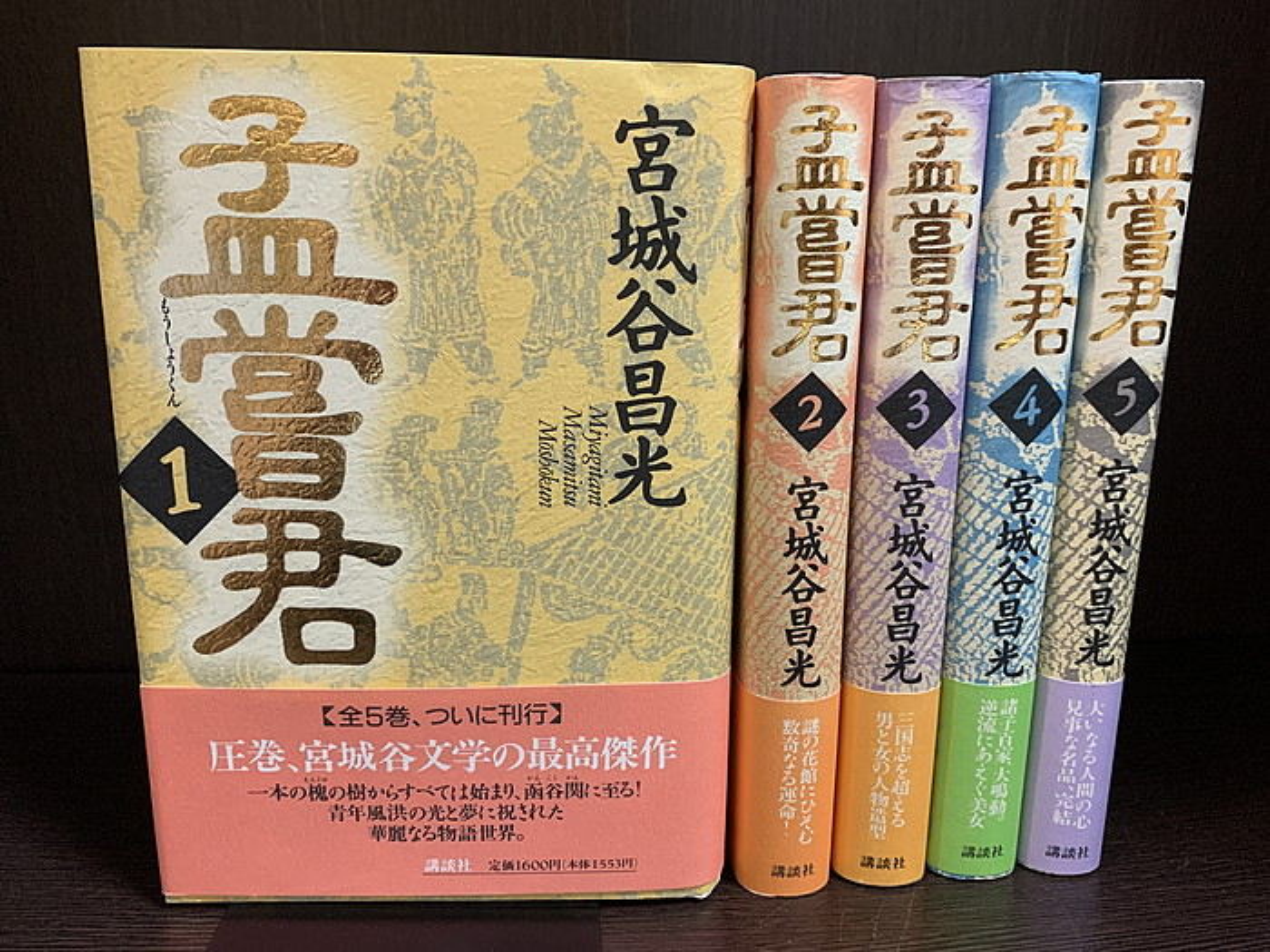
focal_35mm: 26
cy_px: 476
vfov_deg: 53.1
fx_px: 954
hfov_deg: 67.3
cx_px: 635
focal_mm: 4.25
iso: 320
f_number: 1.8
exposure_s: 1/50
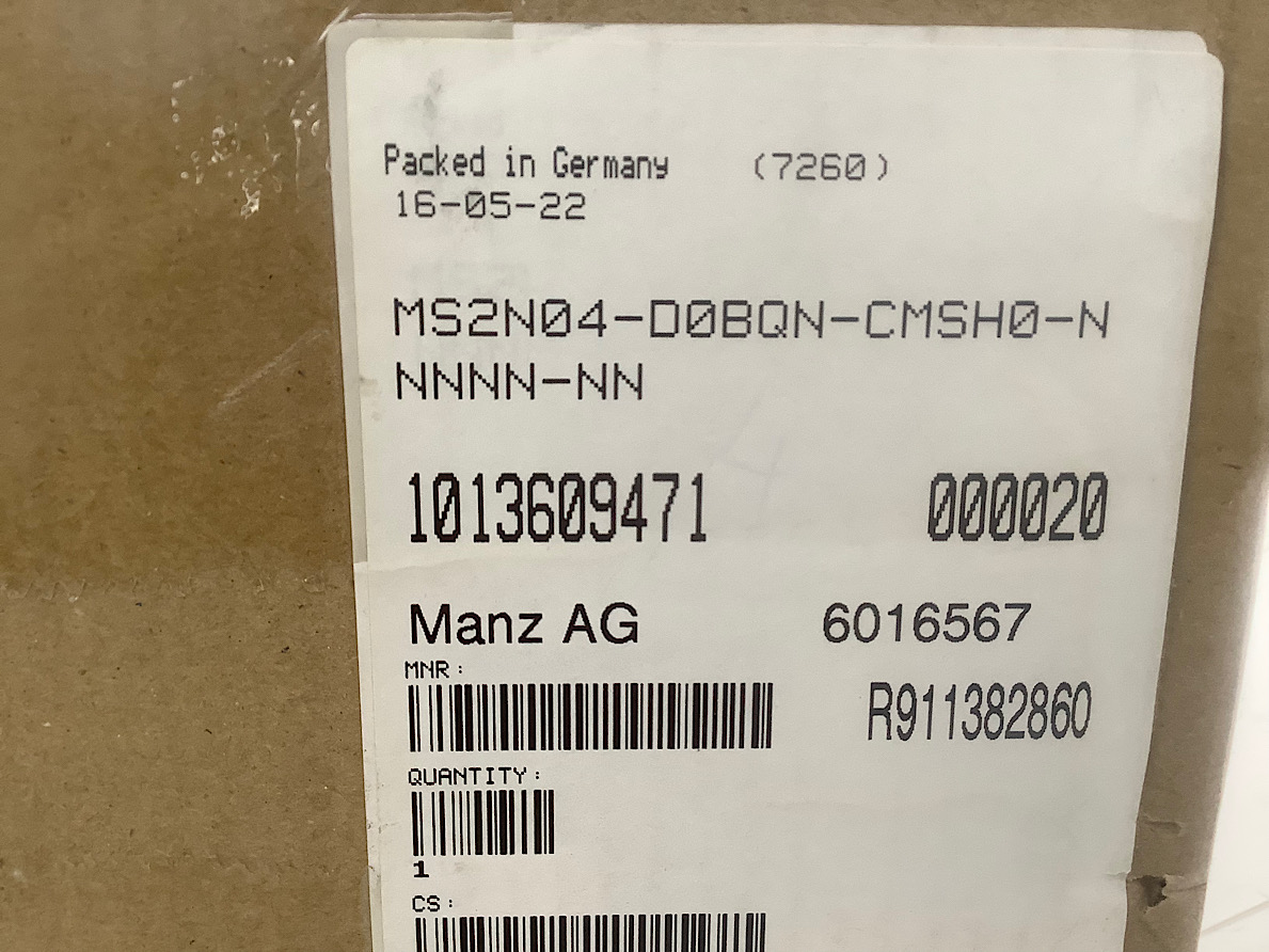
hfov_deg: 58.3
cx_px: 634
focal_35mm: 31
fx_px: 1137
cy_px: 476
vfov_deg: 45.4
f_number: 2.4
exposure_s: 1/50
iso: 64
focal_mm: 3.3
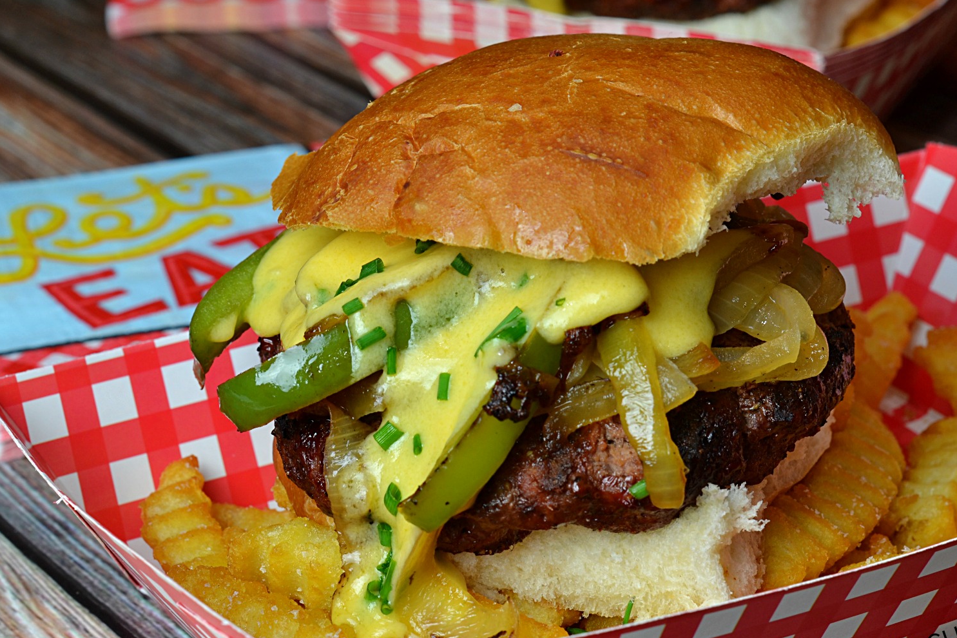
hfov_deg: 21.0
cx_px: 483
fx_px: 2578
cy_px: 314
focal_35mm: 97
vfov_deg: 14.1
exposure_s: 1/8
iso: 100
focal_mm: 50
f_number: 10
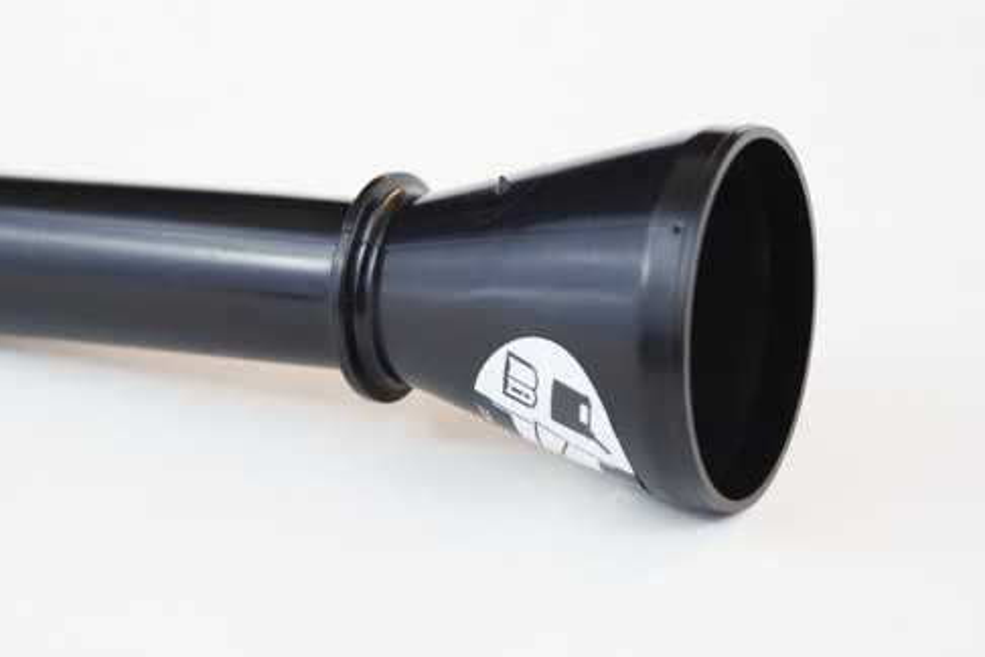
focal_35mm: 109
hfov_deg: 18.8
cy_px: 271
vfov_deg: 12.6
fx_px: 2973
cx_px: 340
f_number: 5.6
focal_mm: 55
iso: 1400
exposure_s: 1/60
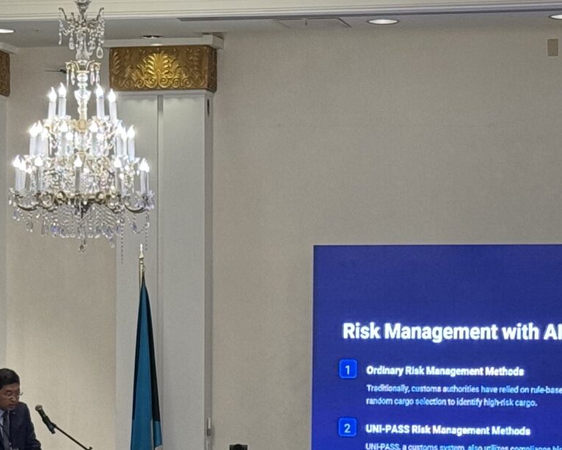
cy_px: 474
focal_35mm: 158
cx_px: 282
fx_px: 2628
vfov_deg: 9.7
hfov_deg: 12.2
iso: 160
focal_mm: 6.76
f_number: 1.78
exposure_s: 1/60
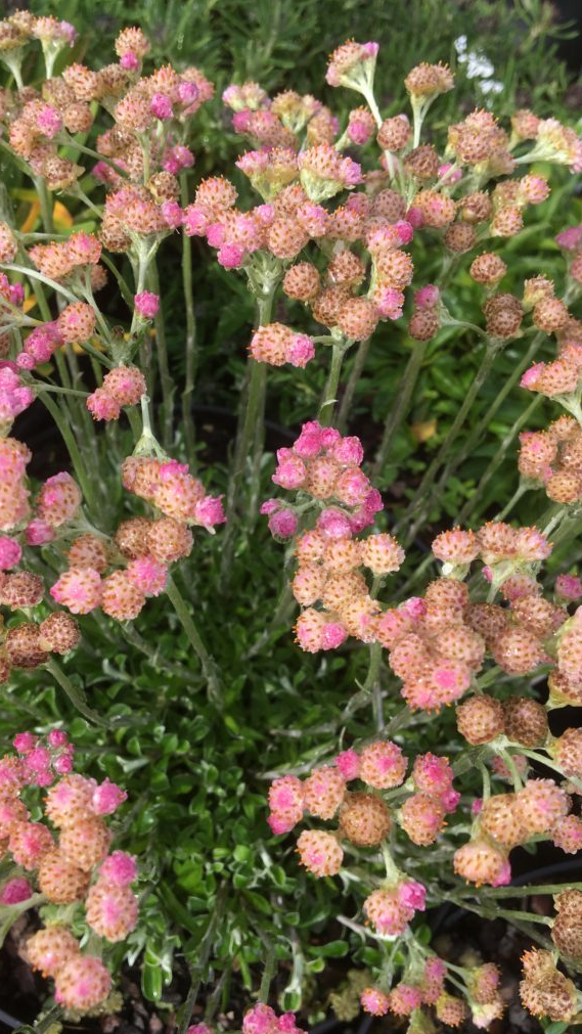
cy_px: 523
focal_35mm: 32
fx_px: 878
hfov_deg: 36.6
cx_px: 258
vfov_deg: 61.0
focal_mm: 4.15
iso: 25
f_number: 2.2
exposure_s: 1/557
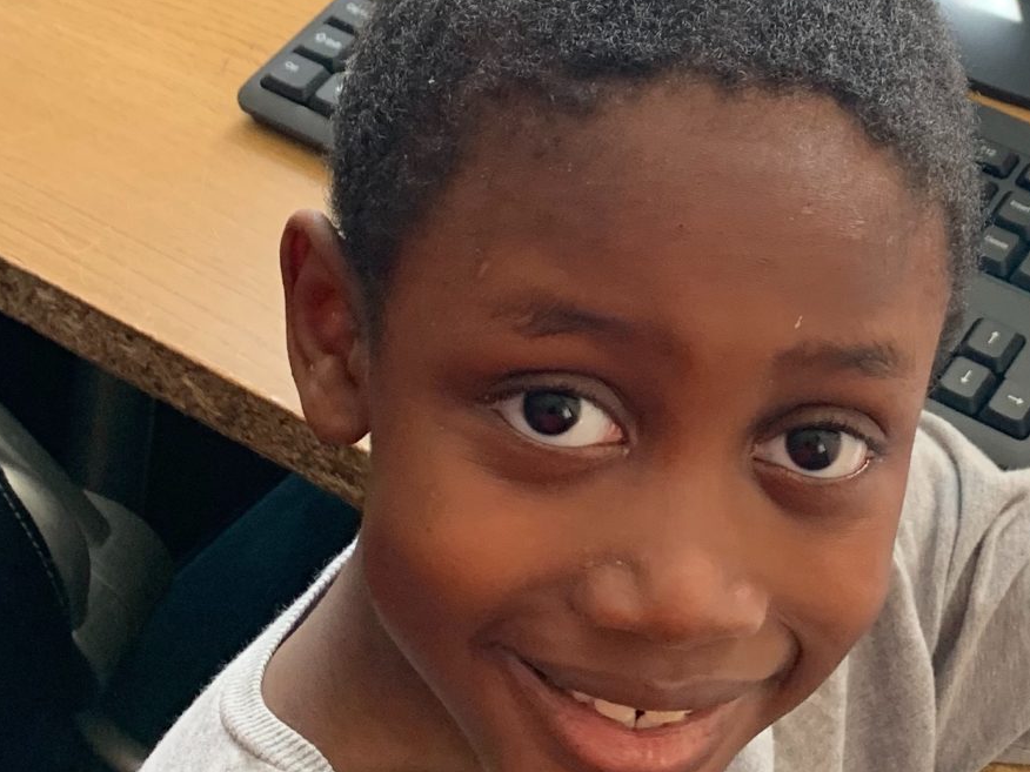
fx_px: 2261
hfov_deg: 25.4
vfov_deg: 19.0
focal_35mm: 76
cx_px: 765
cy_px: 40
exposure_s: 1/64
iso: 100
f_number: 1.8
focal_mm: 4.25
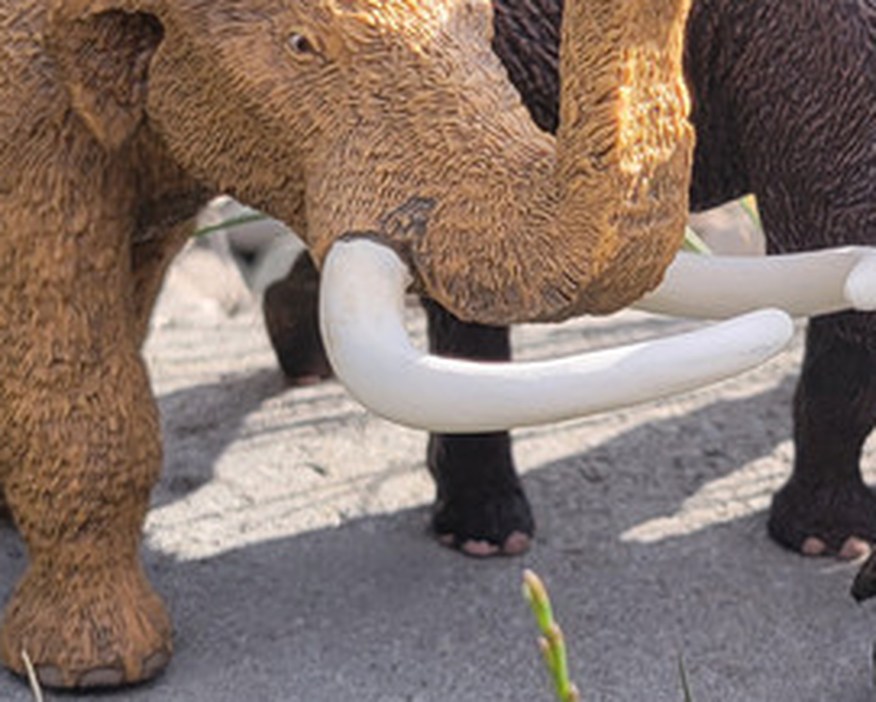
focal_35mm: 100
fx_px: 2594
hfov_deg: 18.8
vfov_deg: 15.3
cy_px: 142
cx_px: 807
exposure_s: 1/825
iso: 40
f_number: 1.8
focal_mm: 5.4
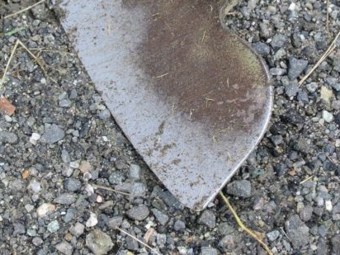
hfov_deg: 10.2
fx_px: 1905
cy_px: 129
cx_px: 123
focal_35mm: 194
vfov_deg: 7.7
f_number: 5.6
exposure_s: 1/125
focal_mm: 30
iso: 125
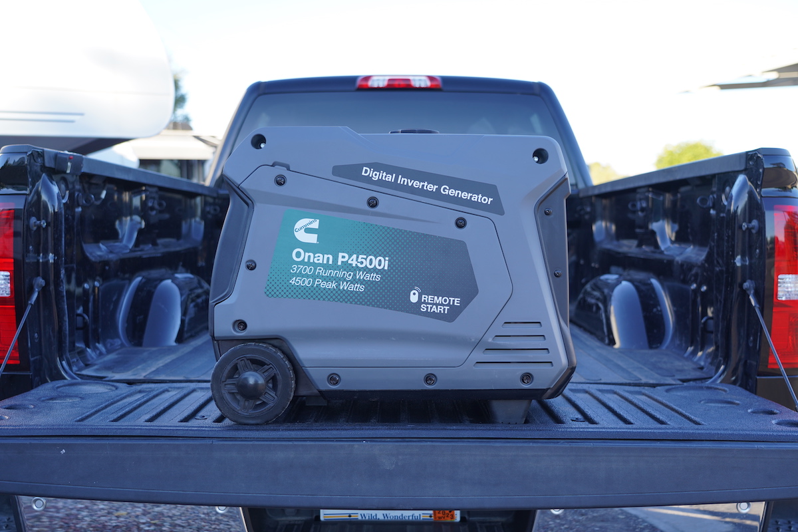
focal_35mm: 37
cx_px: 399
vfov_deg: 35.9
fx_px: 820
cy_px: 266
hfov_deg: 51.9
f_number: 4
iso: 100
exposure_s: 1/100
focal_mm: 37
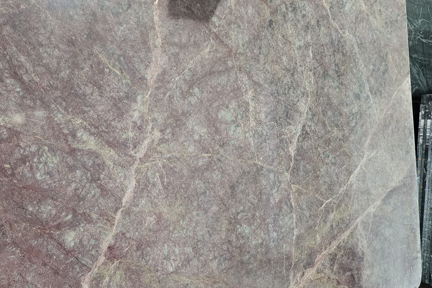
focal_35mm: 33
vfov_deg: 39.8
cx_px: 137
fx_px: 396
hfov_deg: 55.8
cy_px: 169
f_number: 1.8
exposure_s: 1/100
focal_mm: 6.4
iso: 400
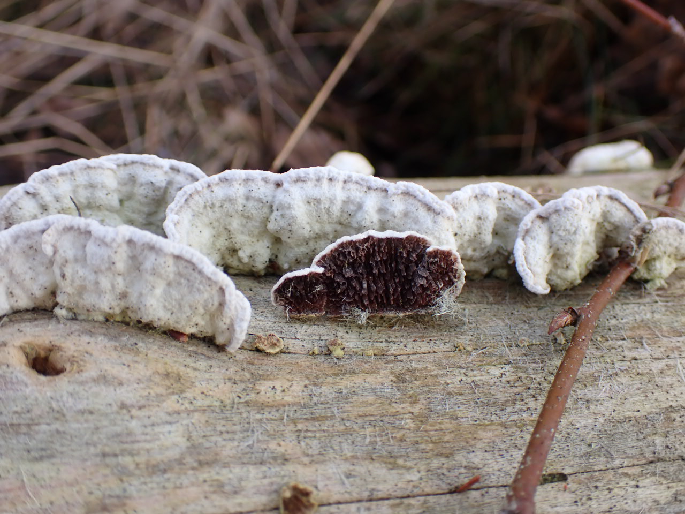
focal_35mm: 38
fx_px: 752
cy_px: 257
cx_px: 342
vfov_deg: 37.7
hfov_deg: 49.0
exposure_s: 1/160
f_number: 2.7
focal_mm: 6.83
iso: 125
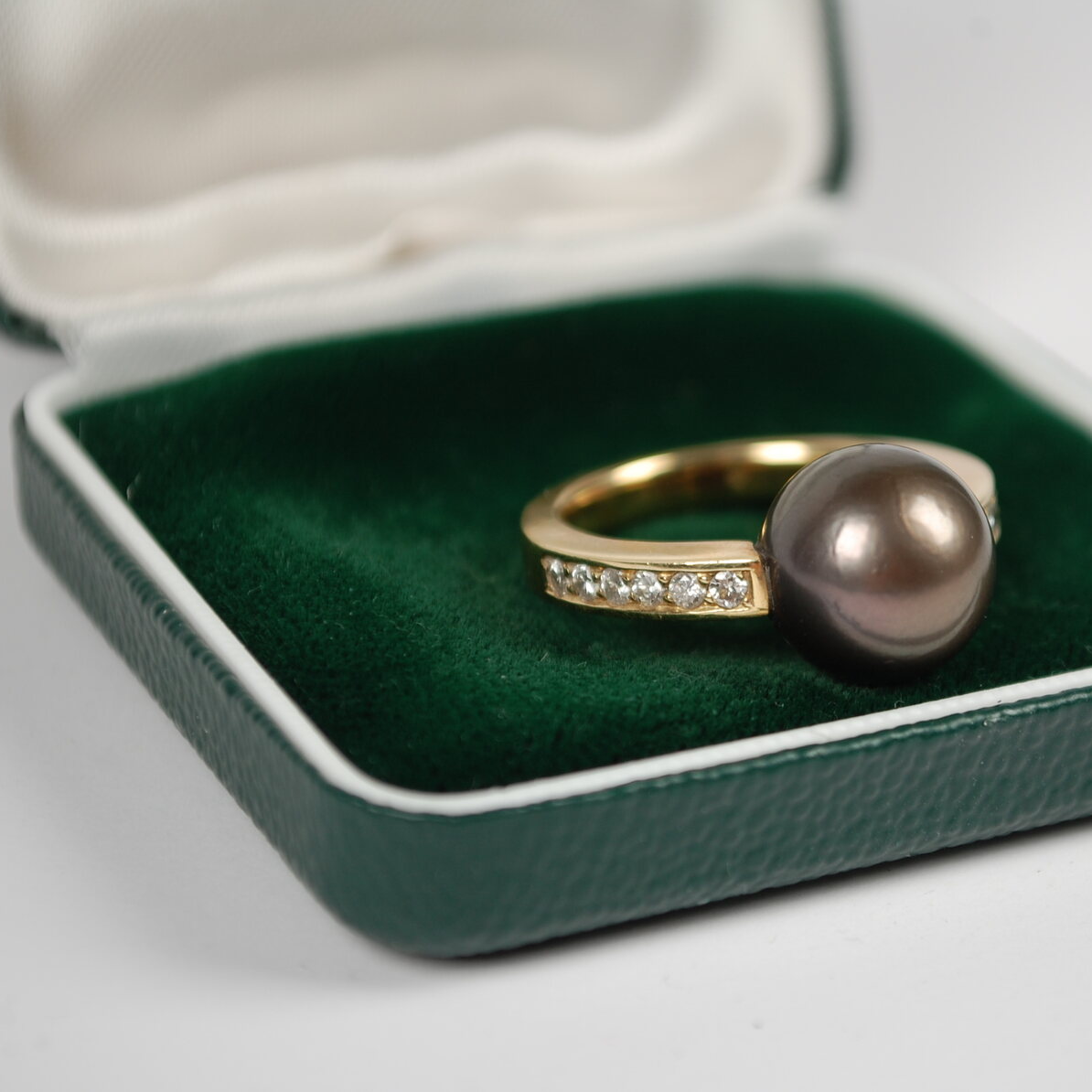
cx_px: 743
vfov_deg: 16.5
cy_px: 546
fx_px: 3770
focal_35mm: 106
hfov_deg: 16.4
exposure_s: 1/125
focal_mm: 55
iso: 200
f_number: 5.6
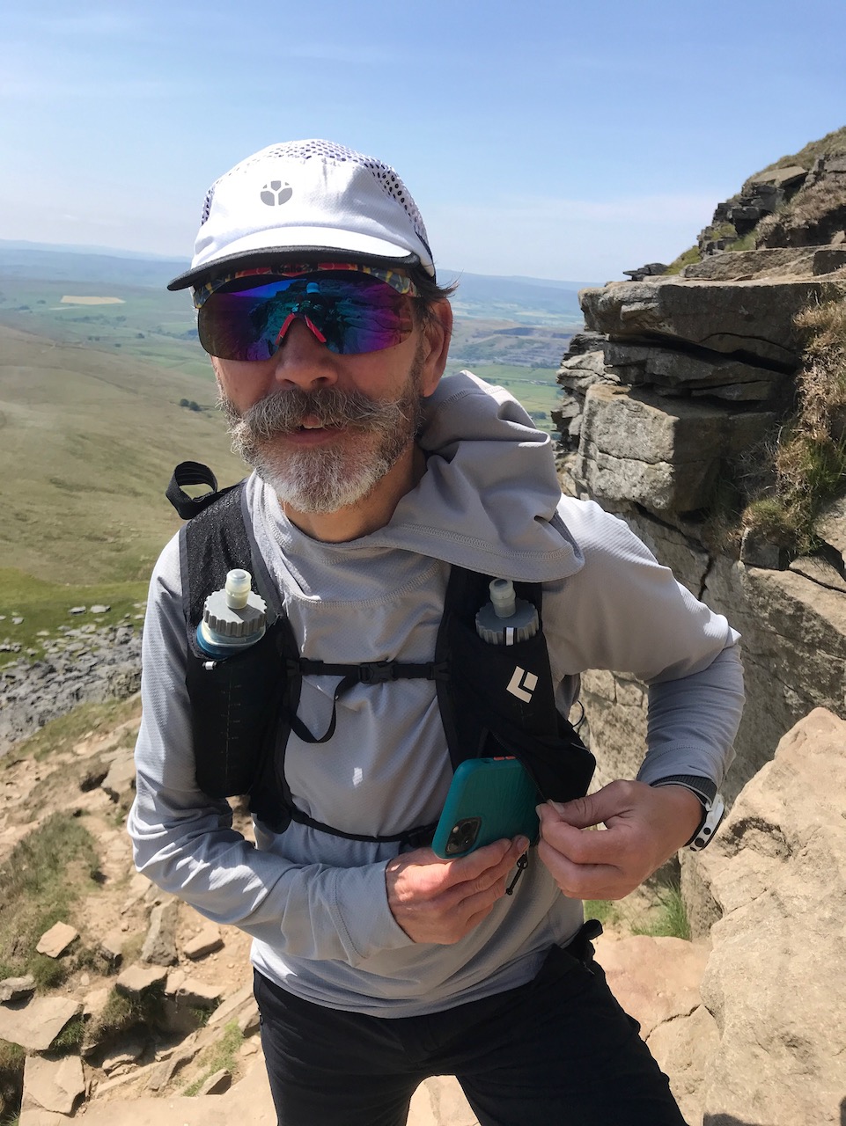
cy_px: 563
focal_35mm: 28
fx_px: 912
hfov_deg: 49.8
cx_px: 423
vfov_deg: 63.4
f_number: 1.8
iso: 20
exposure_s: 1/2083
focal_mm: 3.99
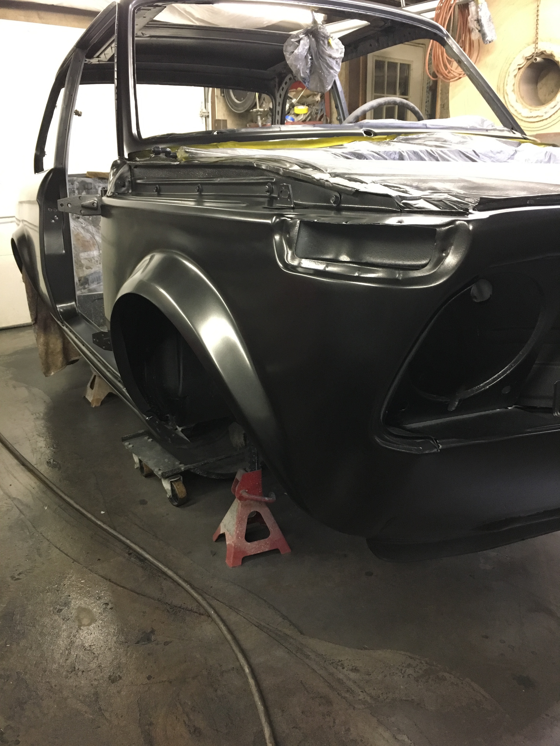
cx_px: 280
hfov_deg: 48.2
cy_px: 373
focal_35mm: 29
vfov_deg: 61.7
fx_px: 626
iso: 200
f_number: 2.2
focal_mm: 4.15
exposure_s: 1/20
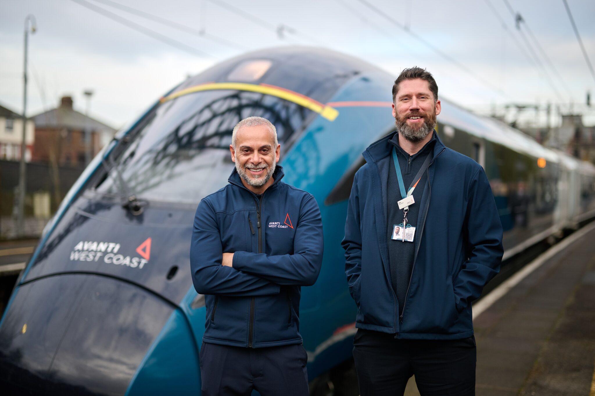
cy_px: 198
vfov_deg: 27.0
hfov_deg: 39.6
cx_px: 298
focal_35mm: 50
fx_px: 826
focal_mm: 50
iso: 400
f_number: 1.2
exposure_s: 1/3200
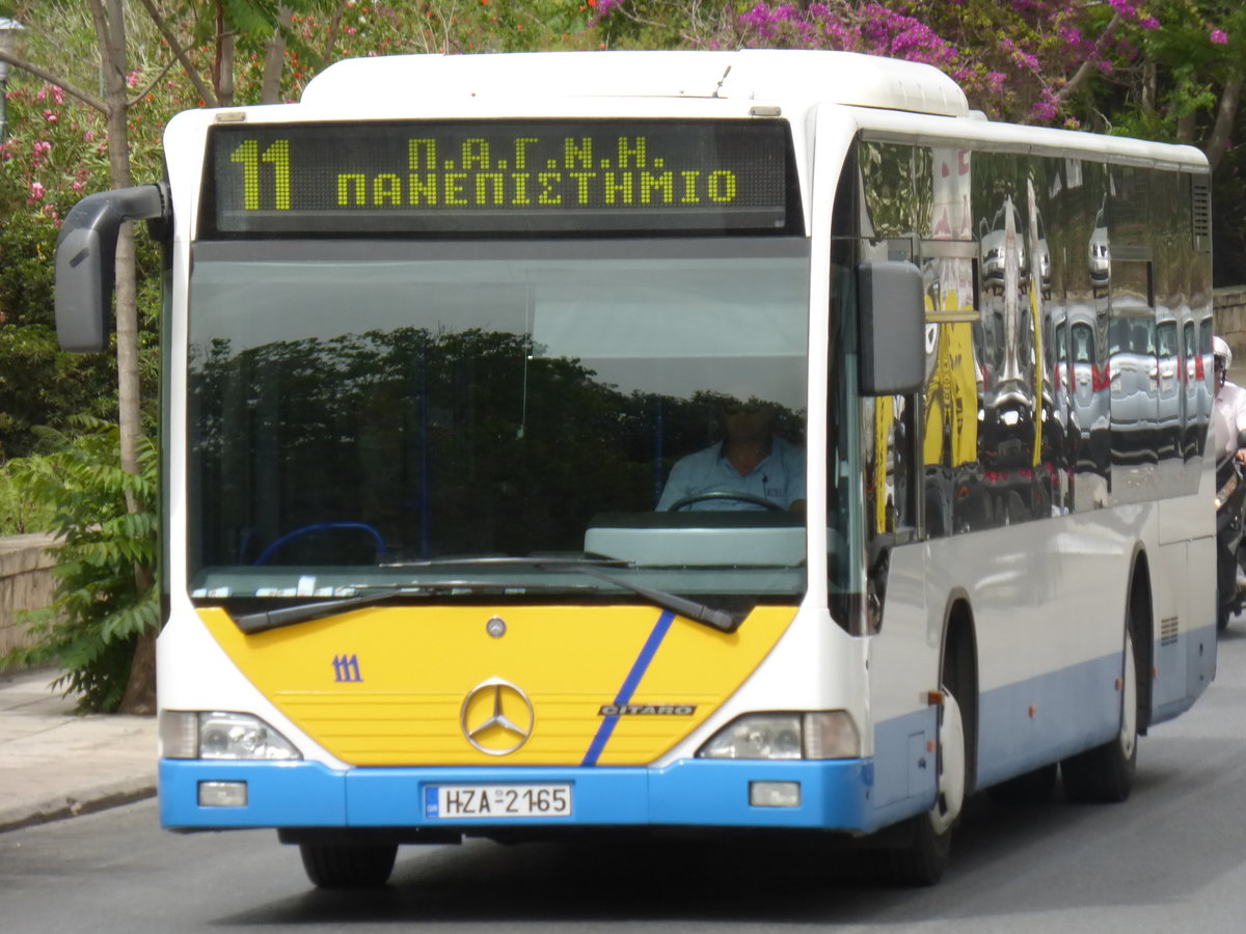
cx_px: 623
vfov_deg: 5.1
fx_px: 10403
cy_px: 467
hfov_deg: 6.9
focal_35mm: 289
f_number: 5.9
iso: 160
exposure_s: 1/500
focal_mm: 51.5
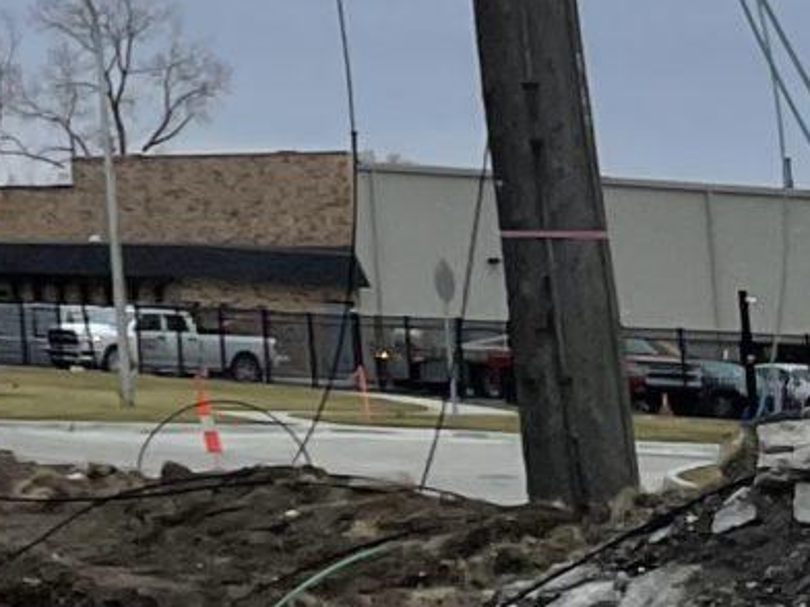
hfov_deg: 9.3
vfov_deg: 8.2
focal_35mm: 170
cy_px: -712
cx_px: -1581
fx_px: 3978
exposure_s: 1/1195
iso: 32
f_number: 1.6
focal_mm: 4.2
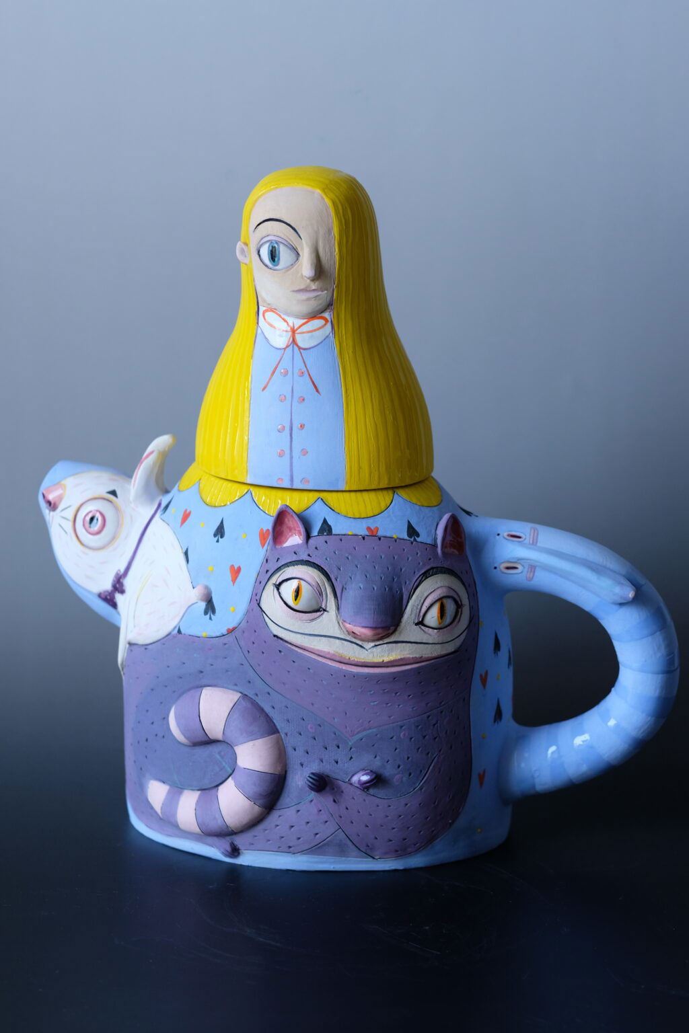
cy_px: 516
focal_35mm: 84
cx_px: 344
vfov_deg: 24.2
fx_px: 2411
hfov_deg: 16.3
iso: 500
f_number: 4
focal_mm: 56
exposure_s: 1/125
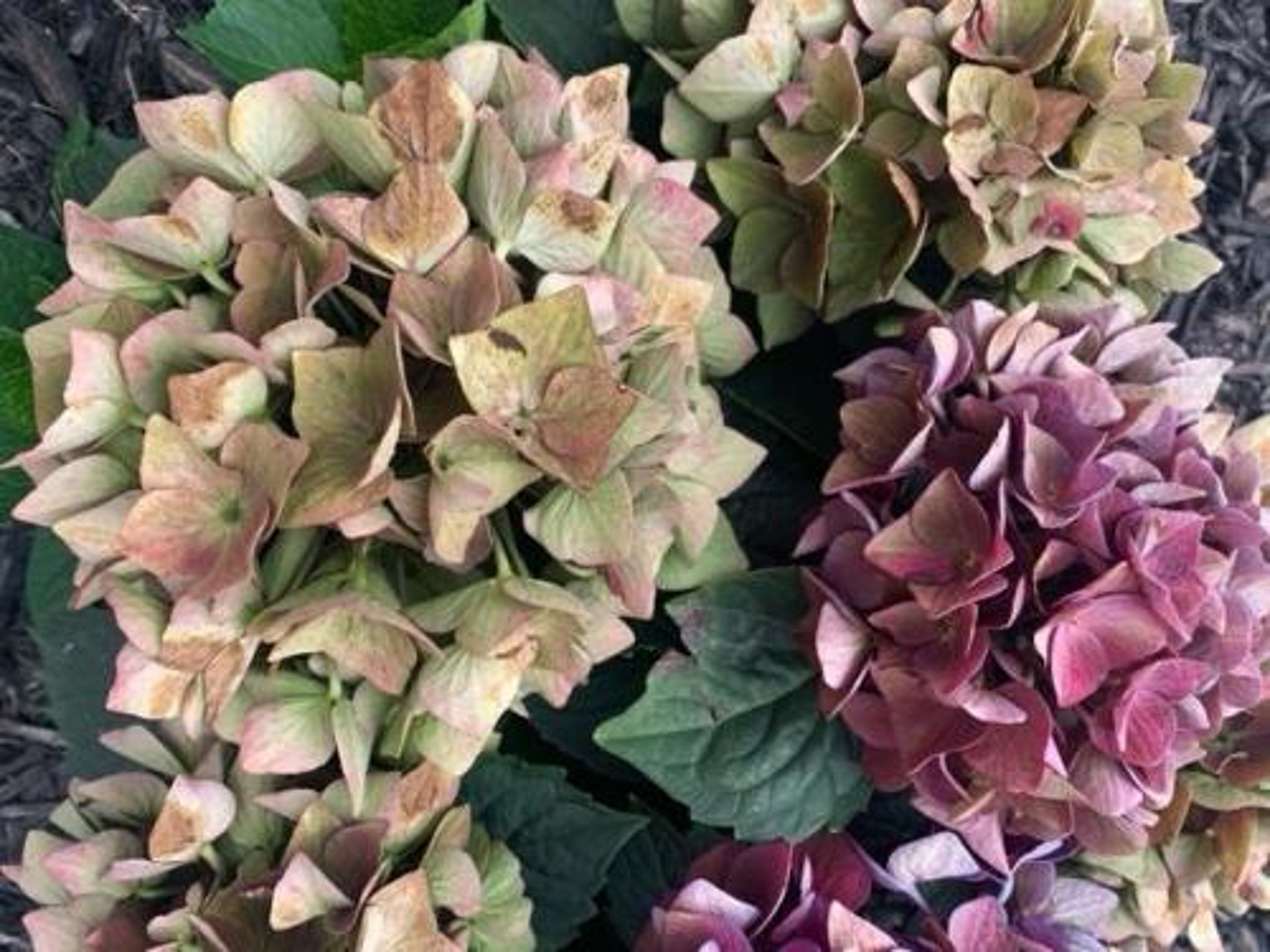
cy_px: 476
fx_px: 954
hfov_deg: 67.3
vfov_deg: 53.1
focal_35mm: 26
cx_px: 635
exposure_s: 1/220
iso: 25
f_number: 1.8
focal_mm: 4.25
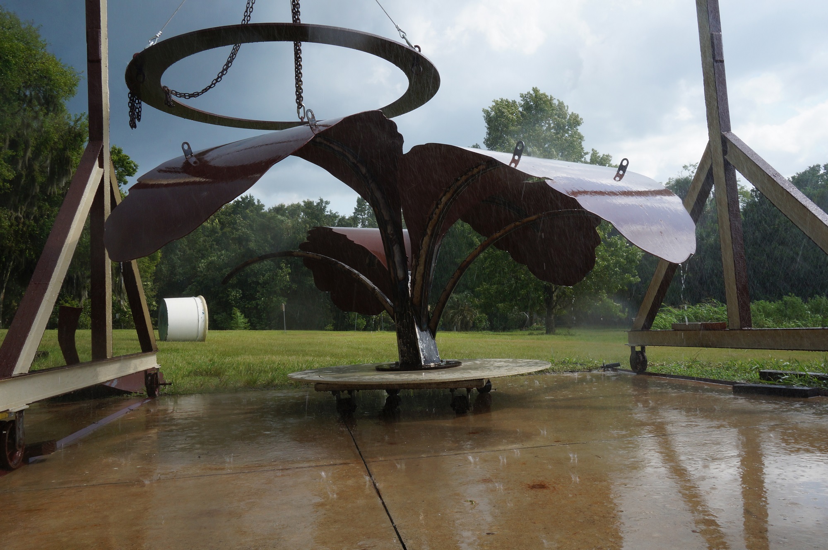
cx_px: 414
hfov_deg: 64.6
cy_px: 275
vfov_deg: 45.6
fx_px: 655
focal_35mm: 28
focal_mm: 19
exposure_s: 1/125
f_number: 16
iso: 200
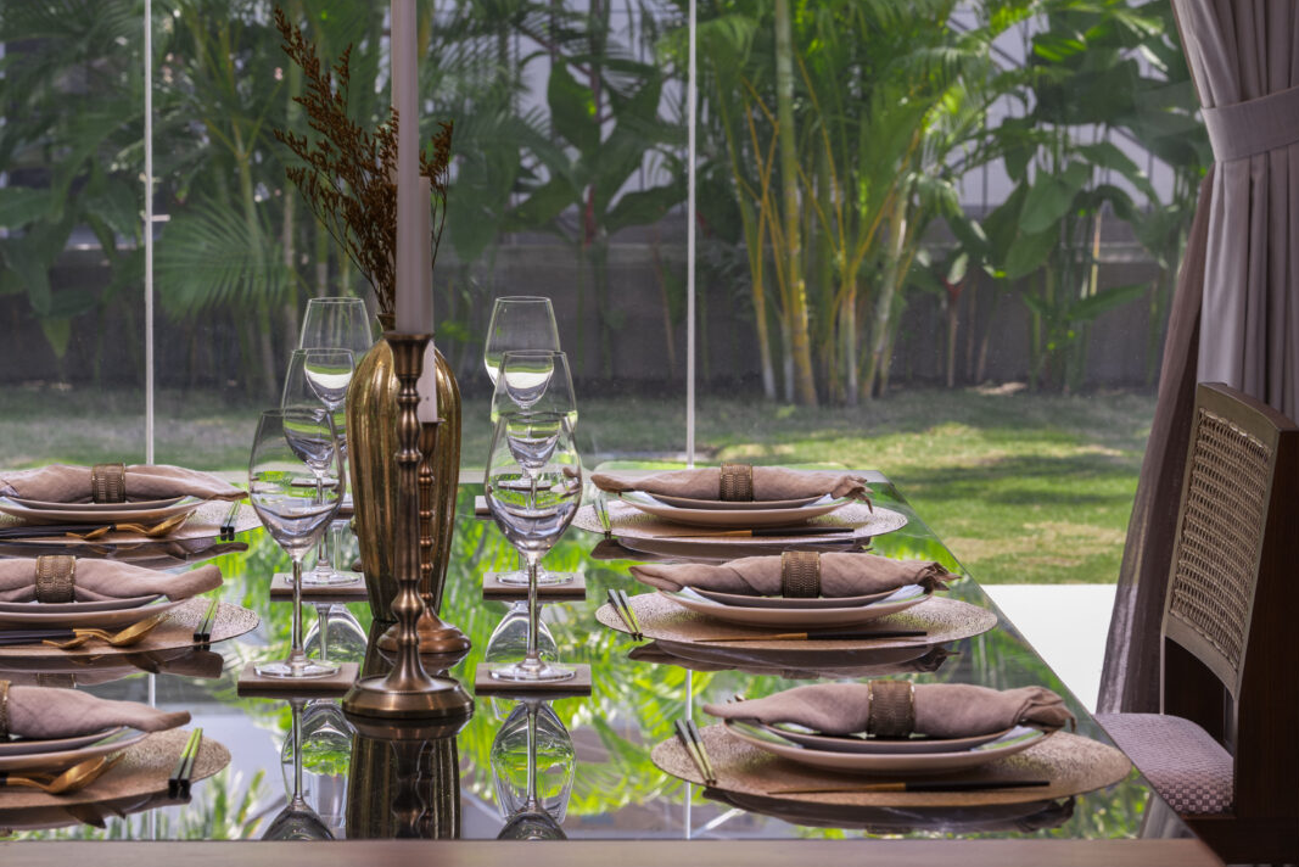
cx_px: 438
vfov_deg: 11.6
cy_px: 301
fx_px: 4259
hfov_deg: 17.3
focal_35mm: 118
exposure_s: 1/15
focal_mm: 82
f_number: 9
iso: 64
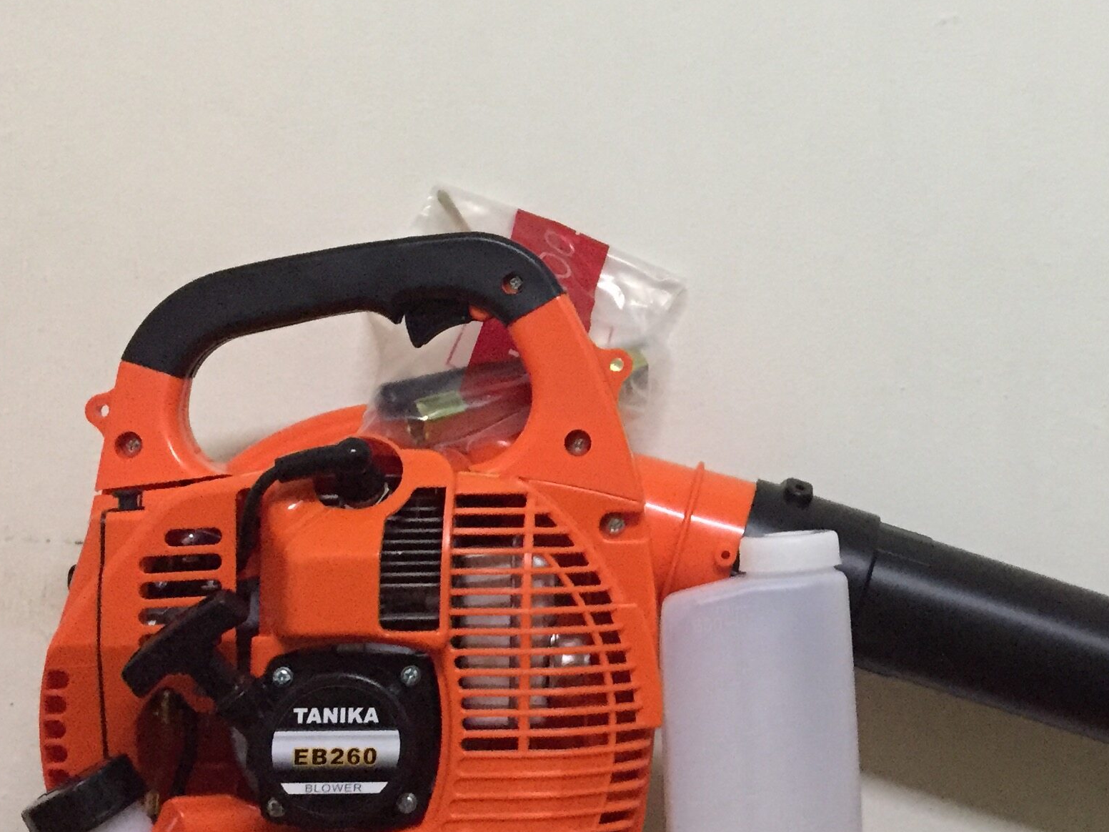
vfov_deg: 23.8
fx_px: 1954
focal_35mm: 61
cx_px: 884
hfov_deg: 30.9
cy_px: 238
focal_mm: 4.15
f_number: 2.2
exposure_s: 1/17
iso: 250
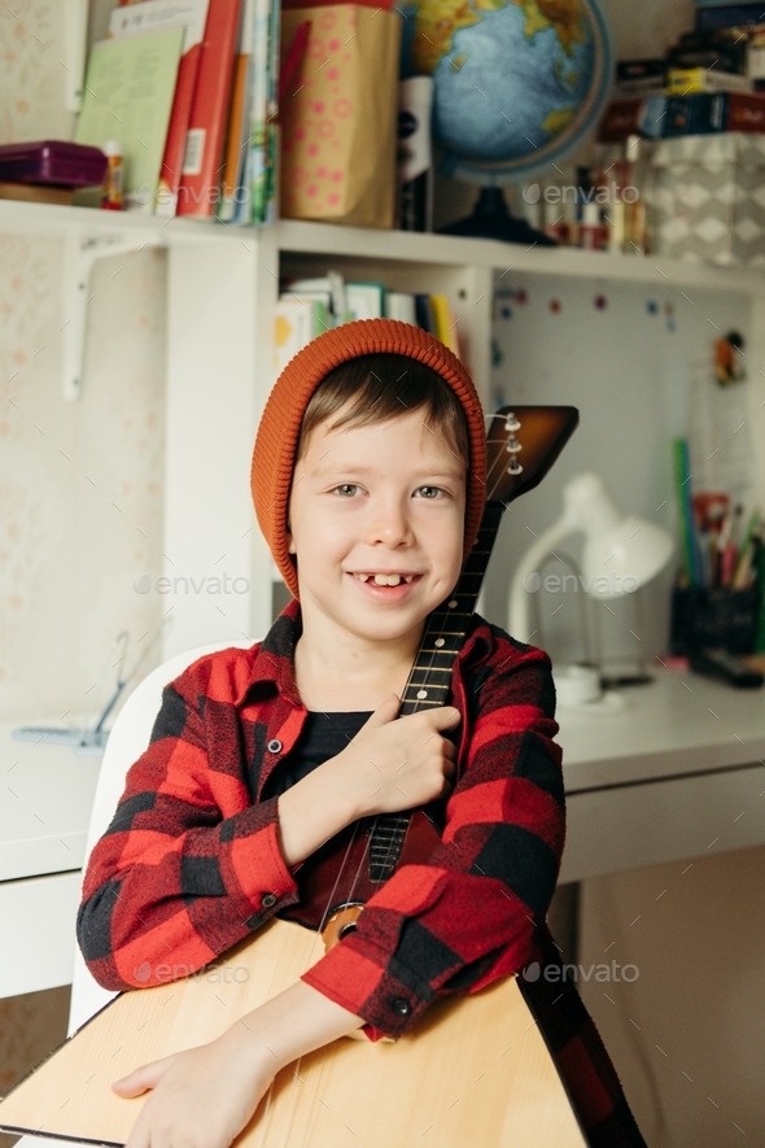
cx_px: 382
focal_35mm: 53
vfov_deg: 37.5
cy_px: 574
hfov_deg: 25.5
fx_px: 1689
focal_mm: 35
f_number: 2
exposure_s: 1/160
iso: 640
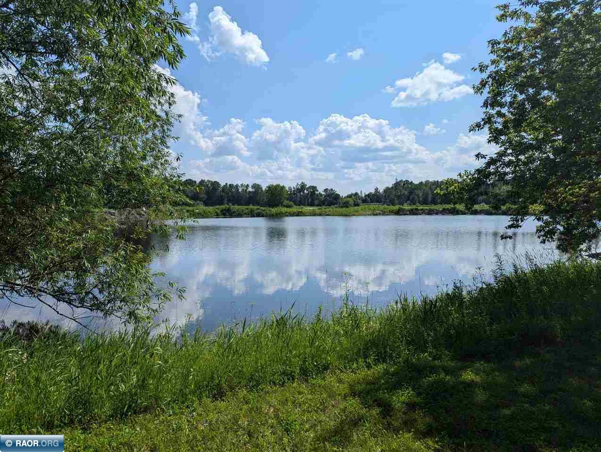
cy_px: 226
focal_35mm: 24
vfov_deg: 56.9
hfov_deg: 71.5
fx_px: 417
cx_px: 300
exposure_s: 1/3774
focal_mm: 6.81
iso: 47
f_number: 1.85
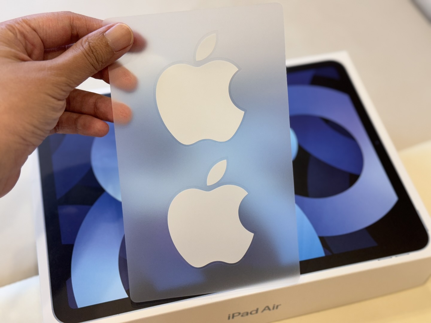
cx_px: 216
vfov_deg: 30.3
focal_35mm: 48
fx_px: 598
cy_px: 162
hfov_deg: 39.7
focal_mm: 6.76
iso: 125
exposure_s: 1/120
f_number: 1.78
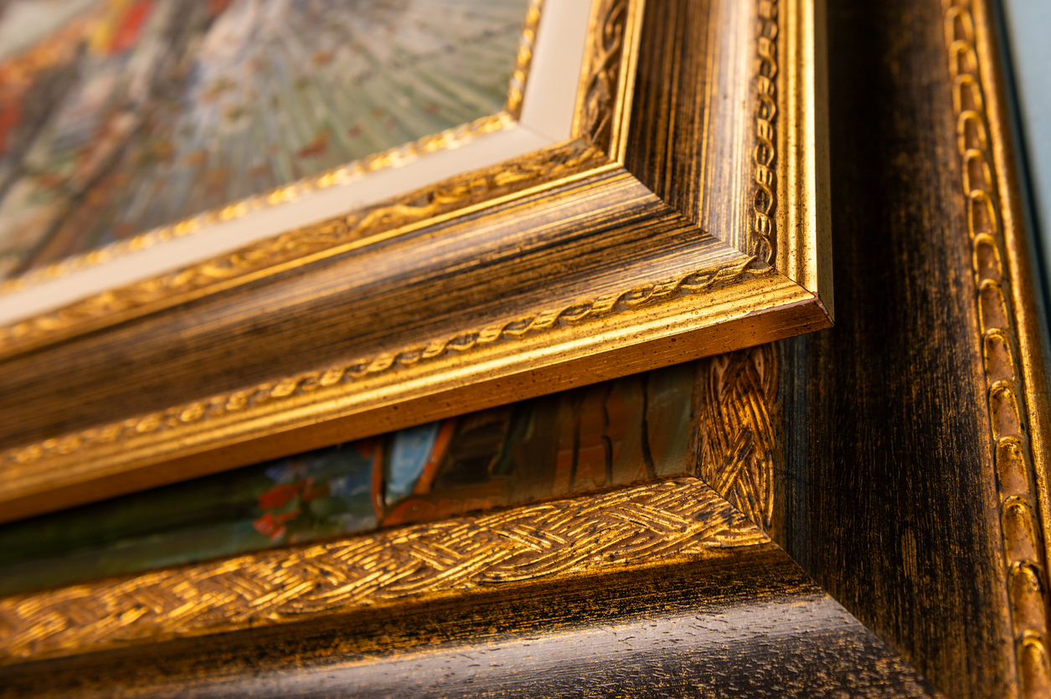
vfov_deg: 35.0
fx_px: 1109
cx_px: 526
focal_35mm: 38
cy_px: 350
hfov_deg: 50.7
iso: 200
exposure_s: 1/100
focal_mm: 38
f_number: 4
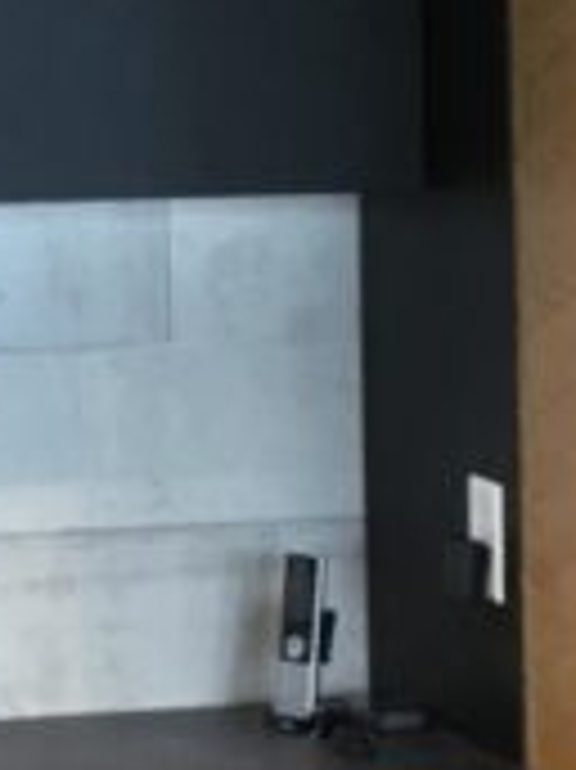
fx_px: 3465
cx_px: -196
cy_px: 153
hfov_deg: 9.3
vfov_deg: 12.6
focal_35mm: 156
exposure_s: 1/30
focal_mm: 3.3
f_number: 2.4
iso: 40
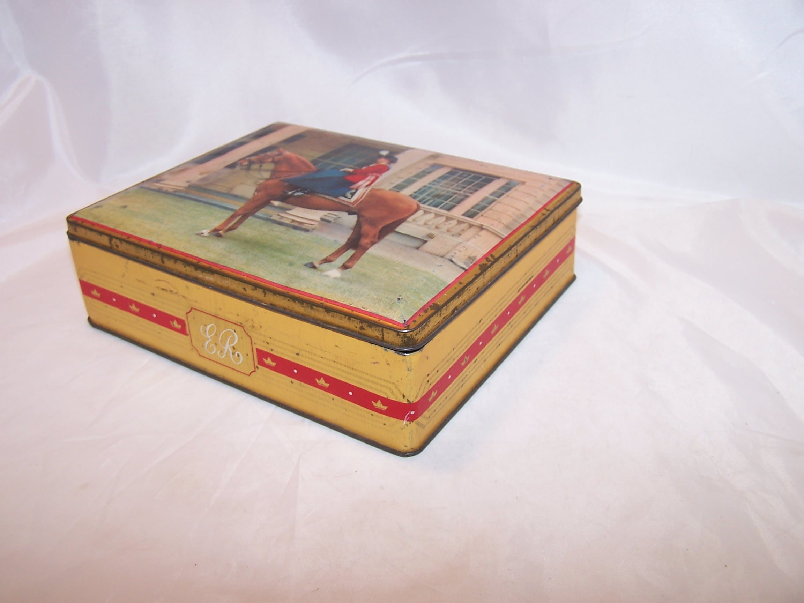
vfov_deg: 37.7
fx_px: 883
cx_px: 402
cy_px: 302
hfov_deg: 49.0
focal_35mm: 38
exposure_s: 1/60
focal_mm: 6.3
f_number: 2.8
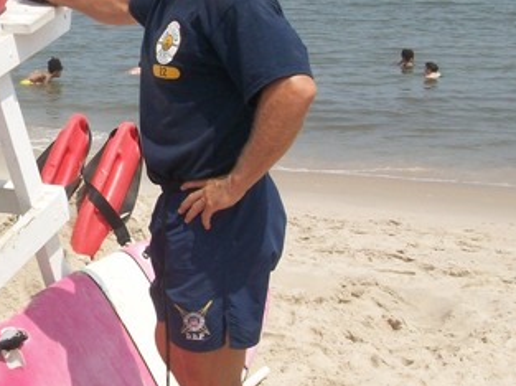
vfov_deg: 16.9
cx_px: 33
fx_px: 1295
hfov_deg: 21.9
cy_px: 124
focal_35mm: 87
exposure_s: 1/403
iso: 64
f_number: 5.5
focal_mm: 5.7
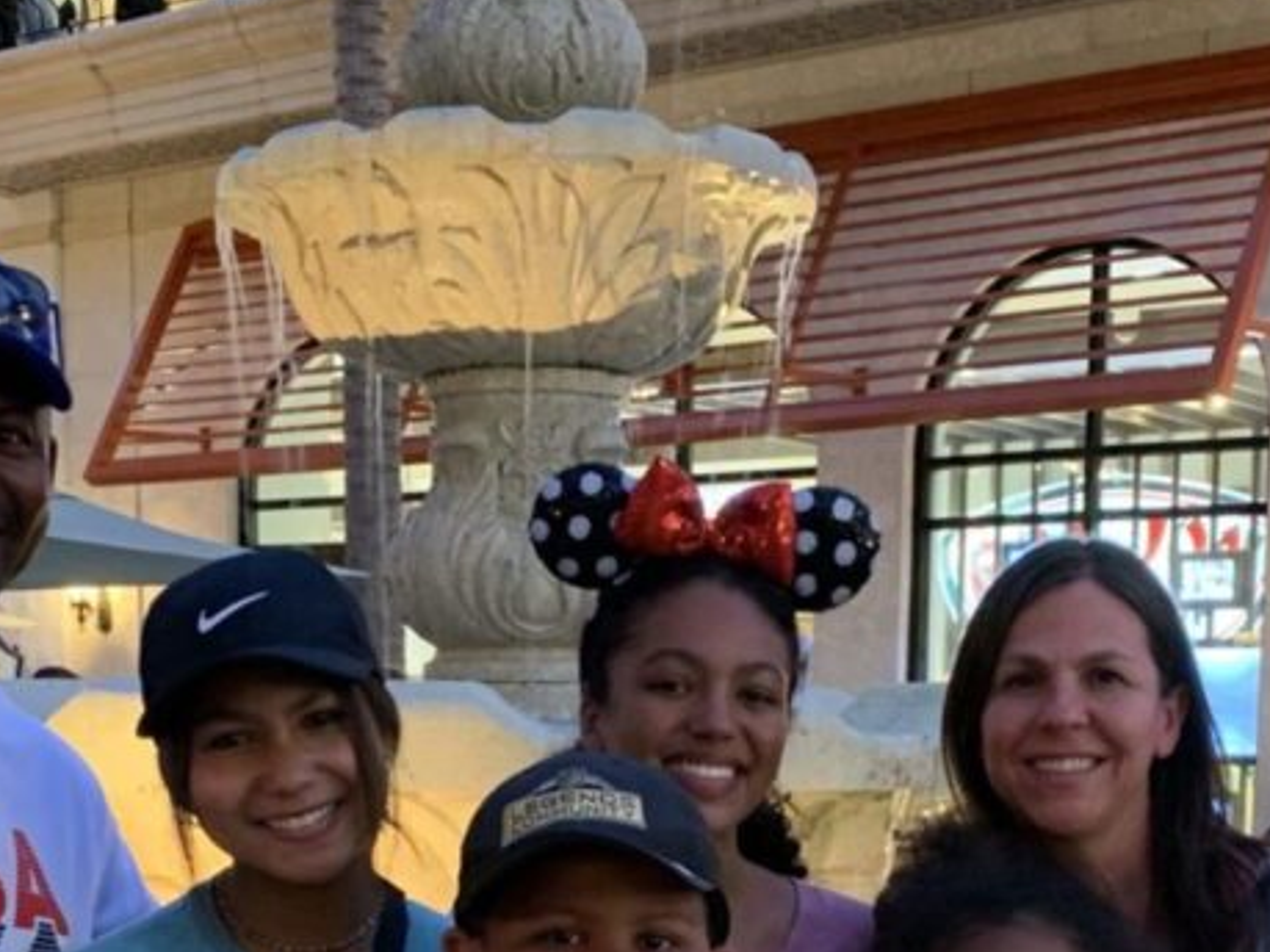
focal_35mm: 68
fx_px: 2494
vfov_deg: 20.5
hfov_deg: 28.6
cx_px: 570
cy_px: 1074
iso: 640
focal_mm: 4.25
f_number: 1.8
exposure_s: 1/30
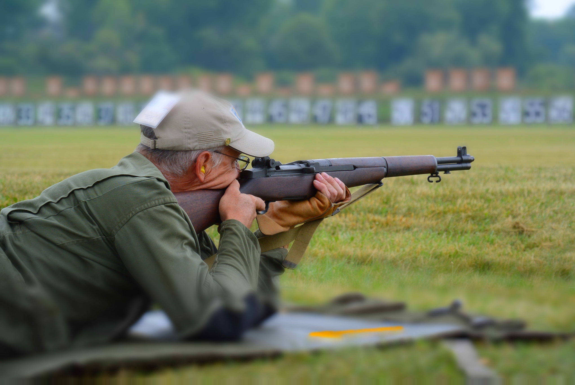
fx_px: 2751
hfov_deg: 11.9
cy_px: 192
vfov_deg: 8.0
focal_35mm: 172
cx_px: 288
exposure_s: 1/200
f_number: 4.5
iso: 100
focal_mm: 64
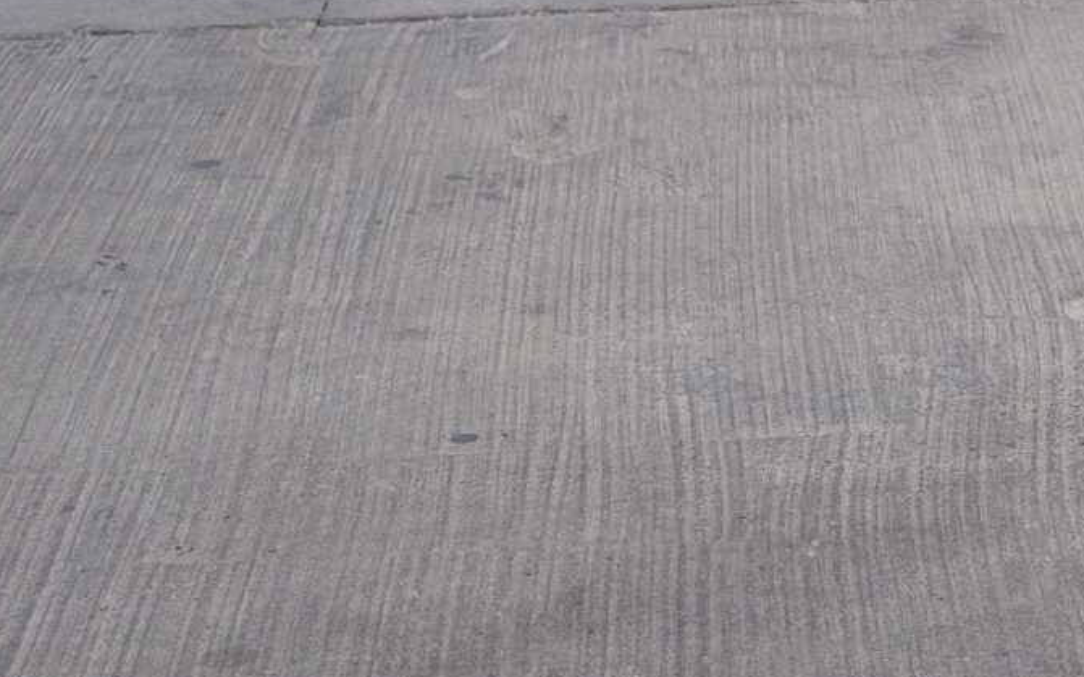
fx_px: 3633
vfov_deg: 10.5
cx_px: 1431
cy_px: -23
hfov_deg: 16.0
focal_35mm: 123
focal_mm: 19
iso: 200
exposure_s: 1/640
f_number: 4
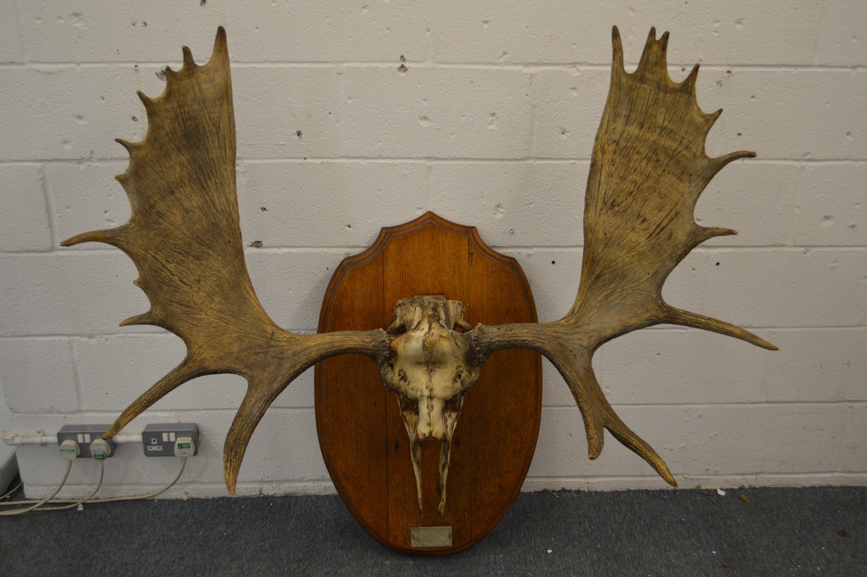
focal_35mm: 36
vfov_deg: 36.8
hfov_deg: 53.2
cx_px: 434
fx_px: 866
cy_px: 288
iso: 400
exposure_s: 1/25
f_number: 4
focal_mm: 24
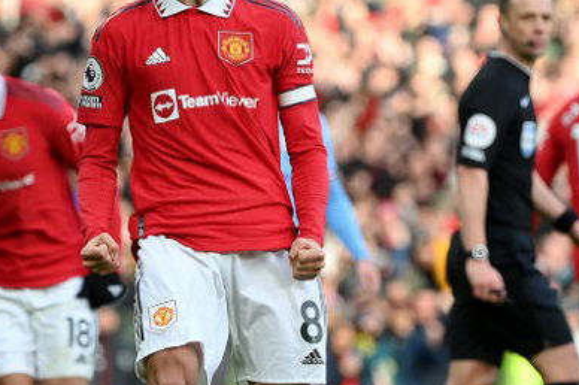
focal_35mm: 464
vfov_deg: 3.0
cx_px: 164
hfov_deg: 4.4
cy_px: 160
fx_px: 7456
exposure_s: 1/2000
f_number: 2.8
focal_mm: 180
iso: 1000
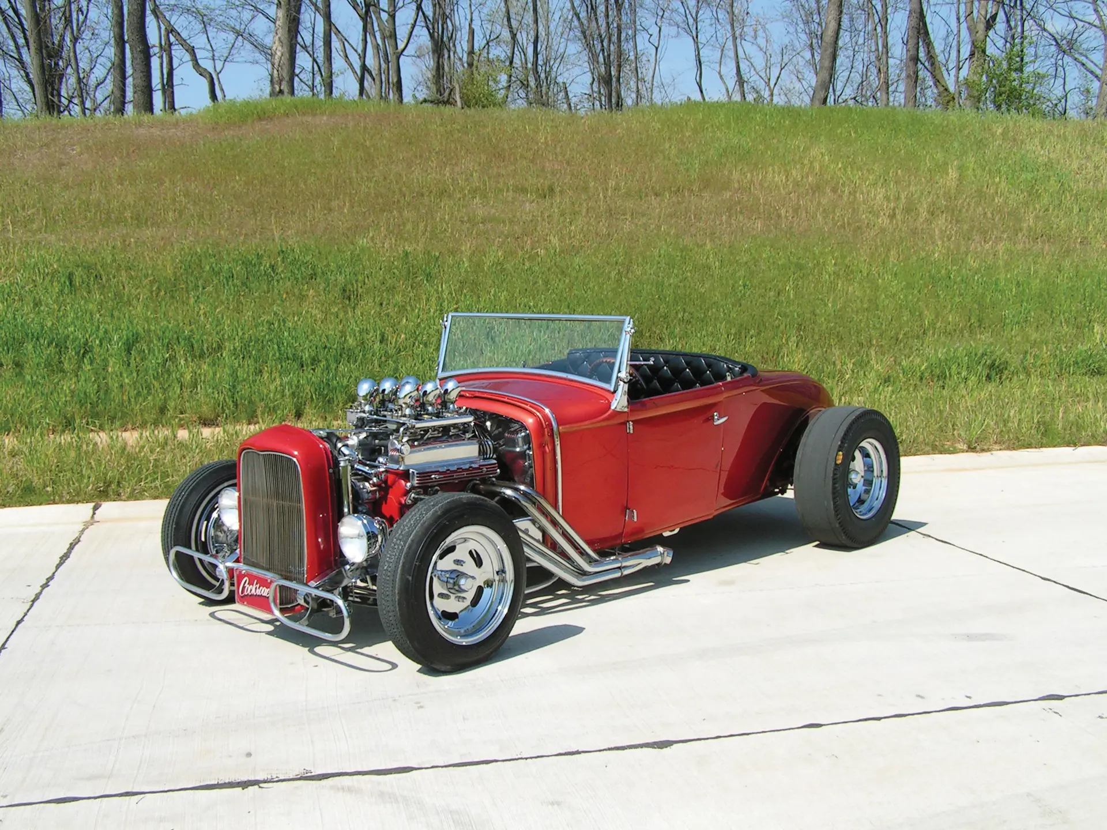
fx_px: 1215
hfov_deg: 49.0
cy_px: 415
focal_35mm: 38
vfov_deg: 37.7
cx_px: 554
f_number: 5.6
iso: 50
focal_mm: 6.3
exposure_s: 1/400
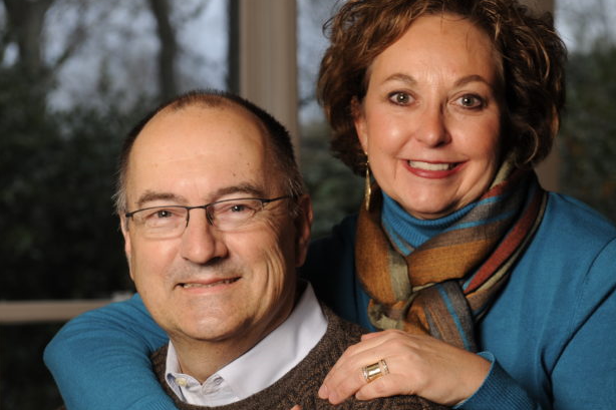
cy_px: 271
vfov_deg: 12.4
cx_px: 431
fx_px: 1882
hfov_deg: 18.5
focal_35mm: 110
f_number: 5
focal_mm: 66
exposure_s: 1/250
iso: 320
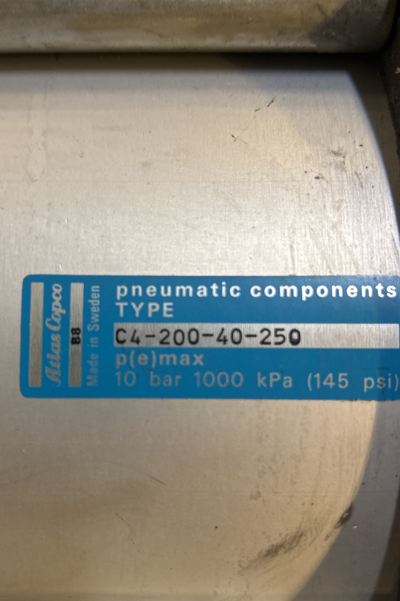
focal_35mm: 35
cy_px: 322
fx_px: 583
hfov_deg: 37.7
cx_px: 164
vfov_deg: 54.4
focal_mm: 5.7
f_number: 1.5
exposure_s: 1/50
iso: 125
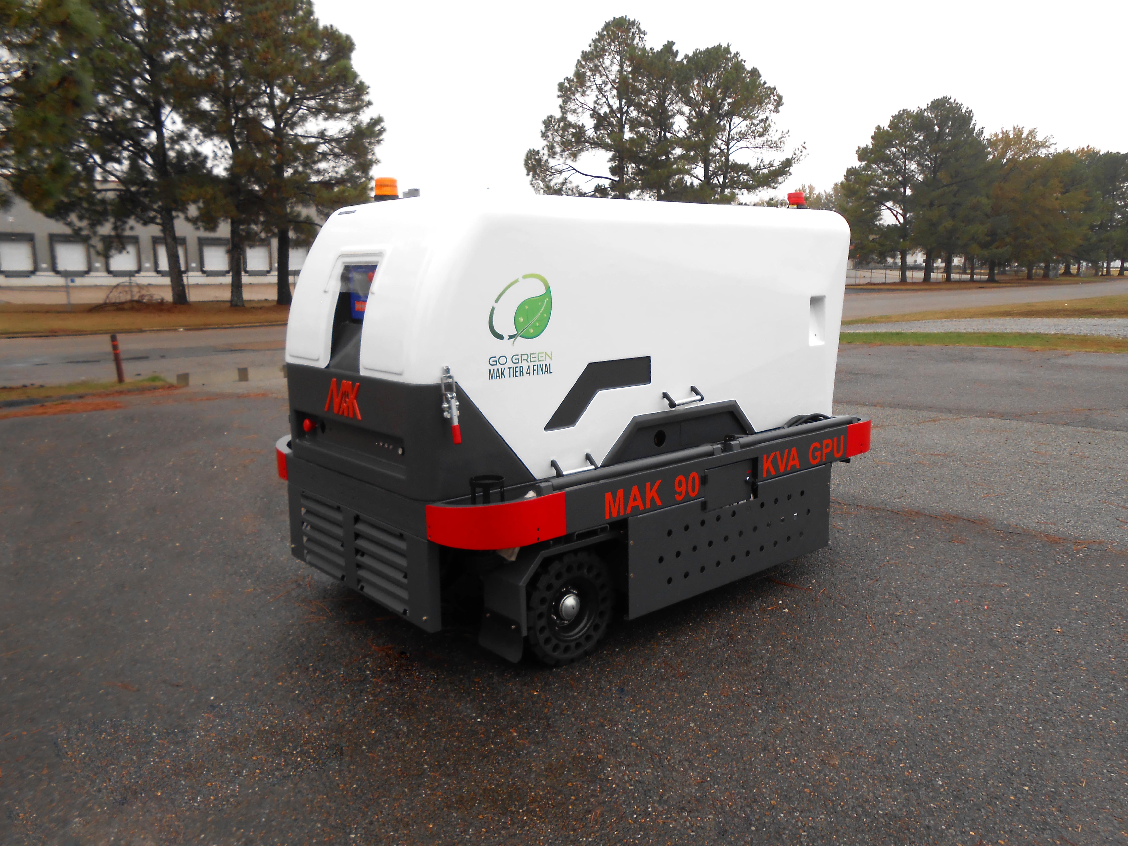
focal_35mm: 26
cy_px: 423
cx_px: 564
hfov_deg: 67.3
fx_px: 847
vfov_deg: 53.1
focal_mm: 4.6
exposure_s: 1/50
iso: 80
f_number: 3.5
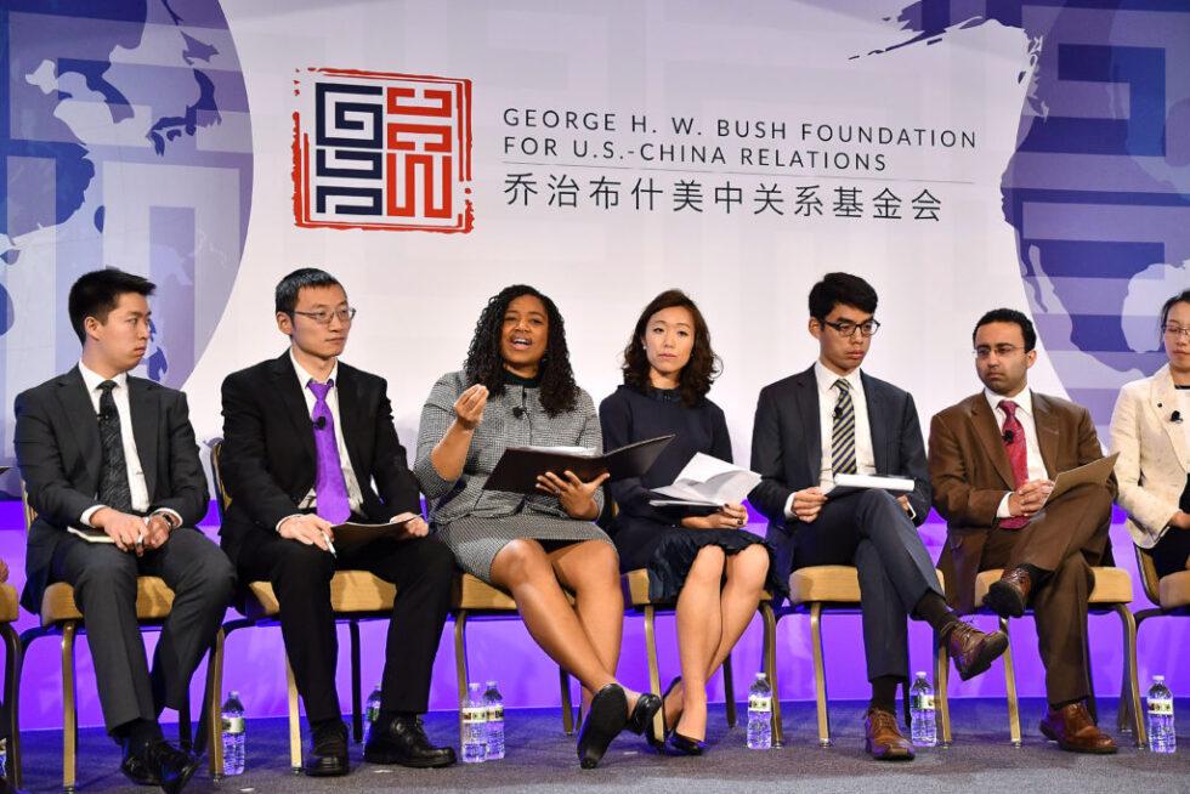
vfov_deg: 26.0
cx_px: 595
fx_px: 1719
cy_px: 397
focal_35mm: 52
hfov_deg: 38.2
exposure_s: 1/160
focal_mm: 35
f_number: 3.3
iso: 1600
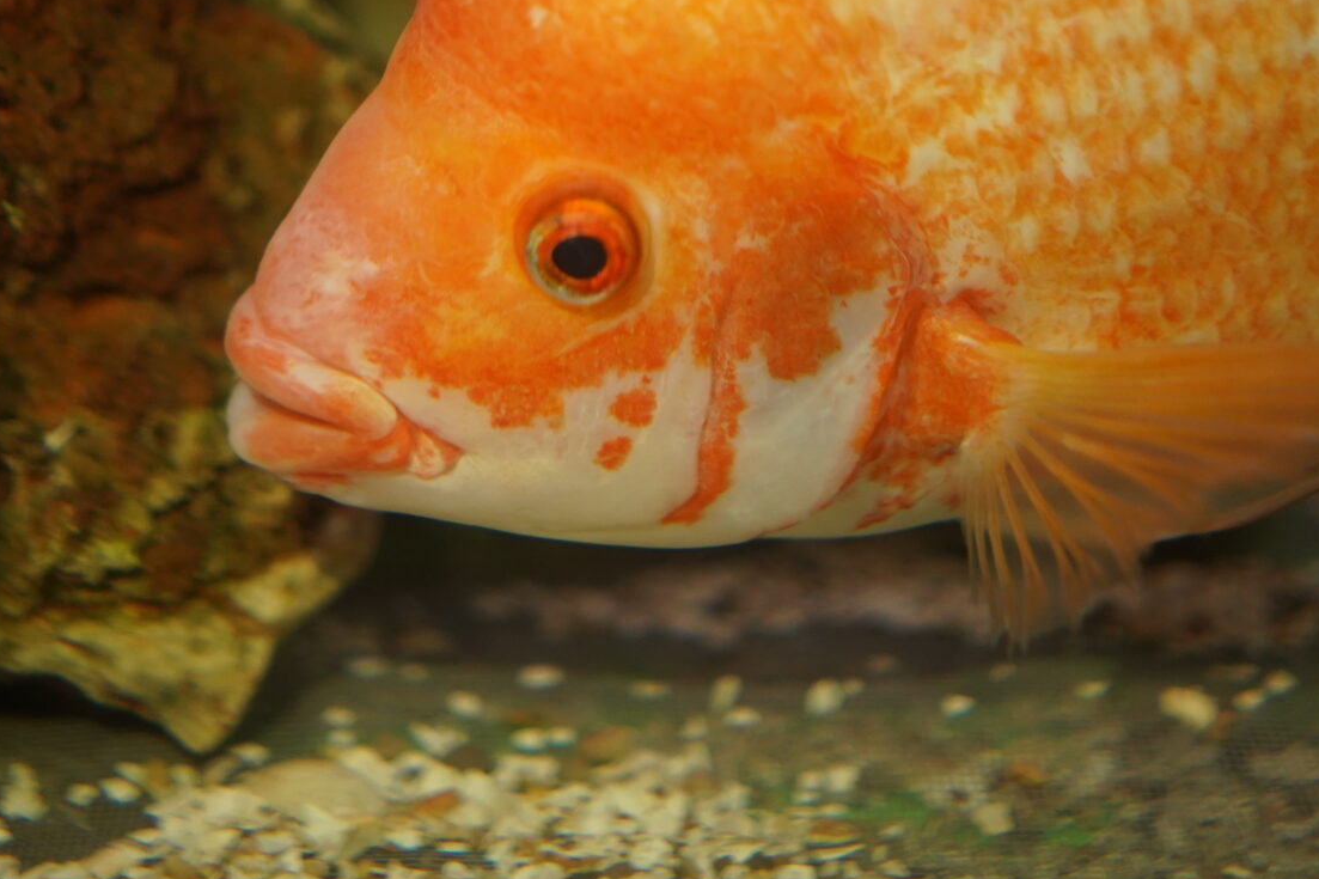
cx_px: 587
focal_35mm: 52
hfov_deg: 38.1
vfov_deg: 25.7
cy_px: 236
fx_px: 1905
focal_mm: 28
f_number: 2
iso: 1600
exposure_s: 1/200
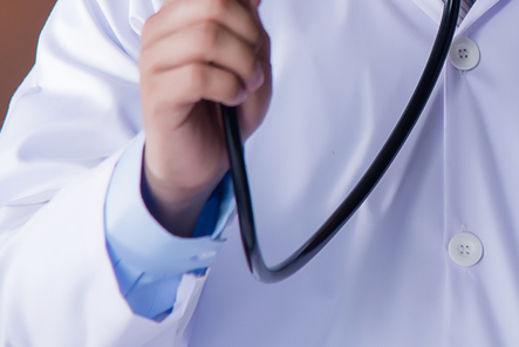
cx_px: 503
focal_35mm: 406
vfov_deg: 3.4
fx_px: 5857
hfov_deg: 5.1
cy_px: -51
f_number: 4
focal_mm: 120
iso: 100
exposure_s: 1/200
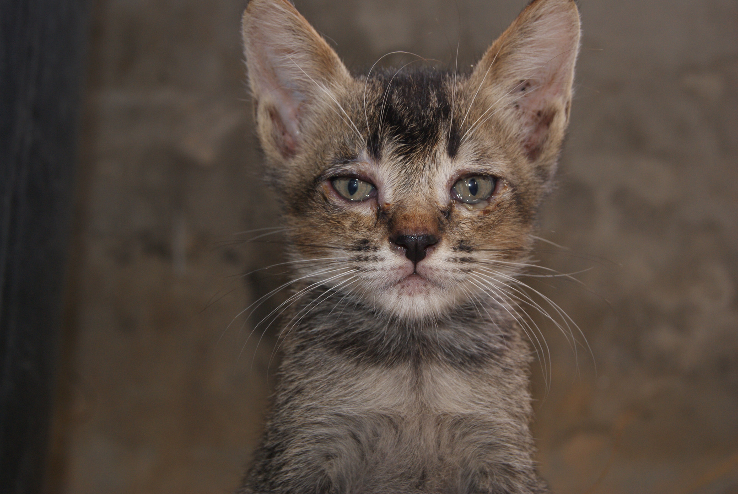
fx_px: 1232
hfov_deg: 33.4
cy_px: 247
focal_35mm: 60
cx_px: 369
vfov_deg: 22.7
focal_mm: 40
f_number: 7.1
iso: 400
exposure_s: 1/60
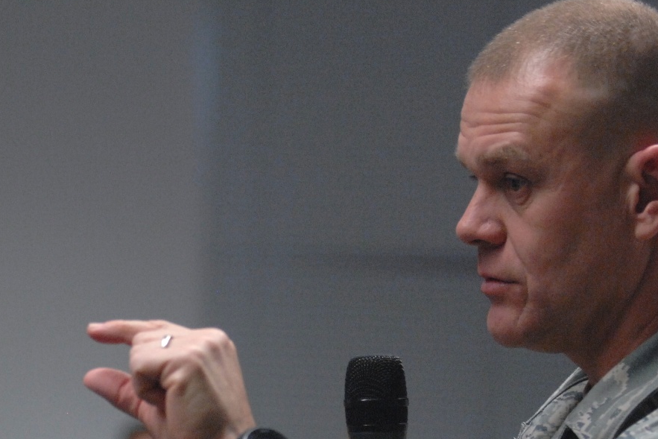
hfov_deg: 7.9
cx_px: 201
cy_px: 446
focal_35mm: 262
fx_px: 4789
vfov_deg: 5.2
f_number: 2.8
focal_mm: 80
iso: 800
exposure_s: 1/60
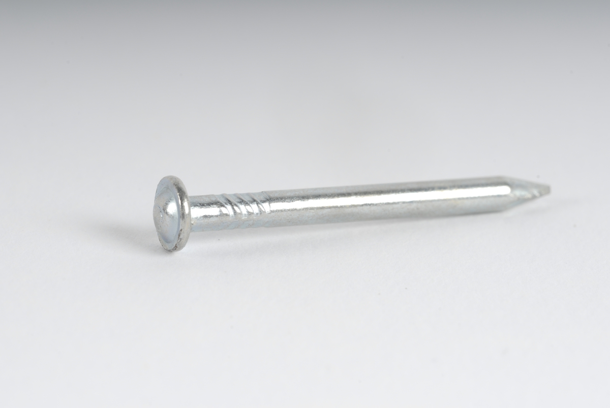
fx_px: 1527
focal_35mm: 90
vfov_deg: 15.2
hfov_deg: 22.6
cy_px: 204
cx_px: 305
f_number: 20
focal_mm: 60
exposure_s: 1/250
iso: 100
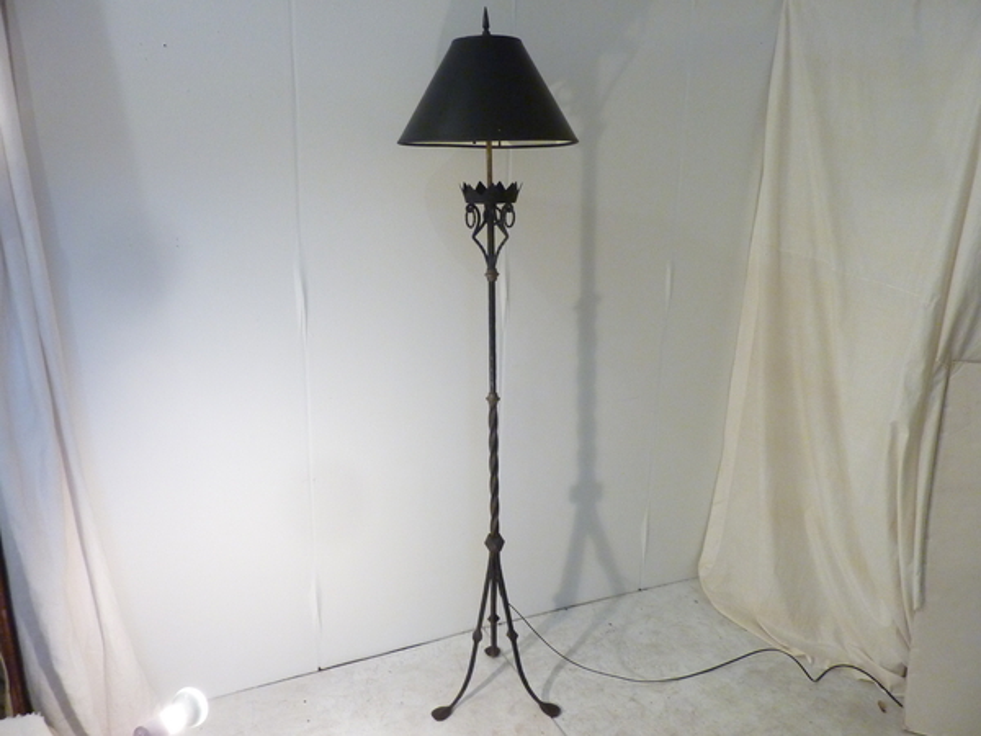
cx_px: 490
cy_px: 368
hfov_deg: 69.4
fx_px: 708
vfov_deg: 54.9
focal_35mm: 25
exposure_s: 1/25
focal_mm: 4.1
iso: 400
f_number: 3.3
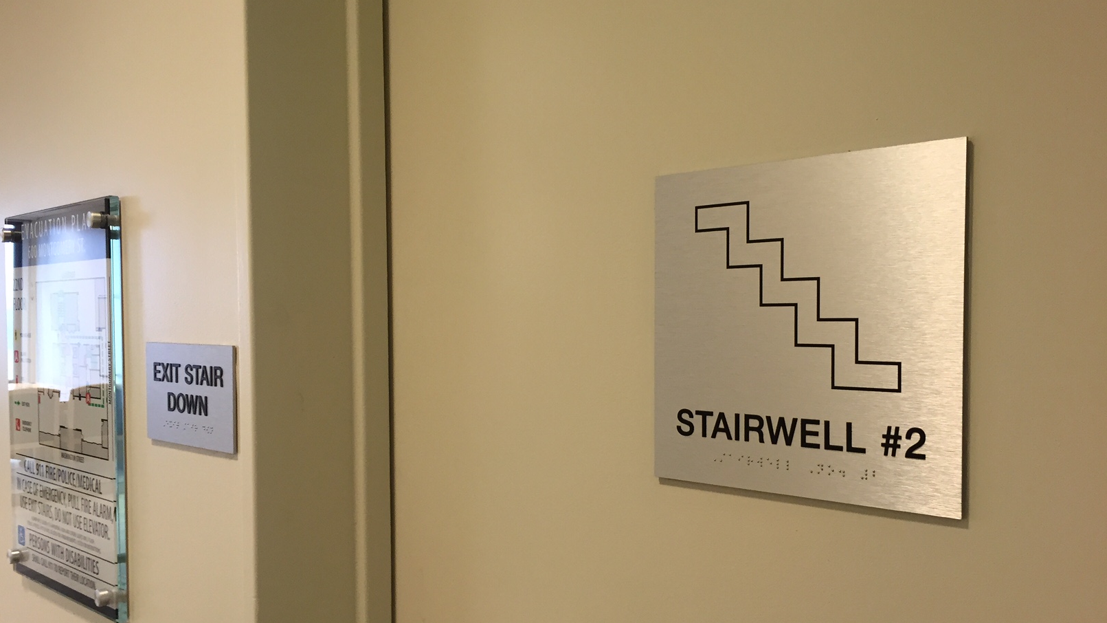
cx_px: 559
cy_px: 350
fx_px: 939
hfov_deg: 61.0
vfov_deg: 36.6
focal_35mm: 32
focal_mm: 4.15
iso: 80
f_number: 2.2
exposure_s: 1/30
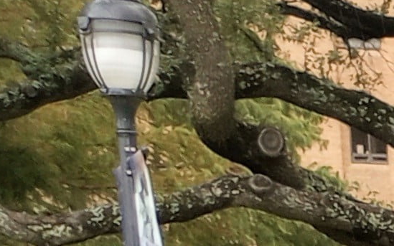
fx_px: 2373
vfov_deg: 5.2
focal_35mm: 221
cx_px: 1284
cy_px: 998
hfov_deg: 7.9
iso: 207
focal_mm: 4.27
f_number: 1.8
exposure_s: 1/120
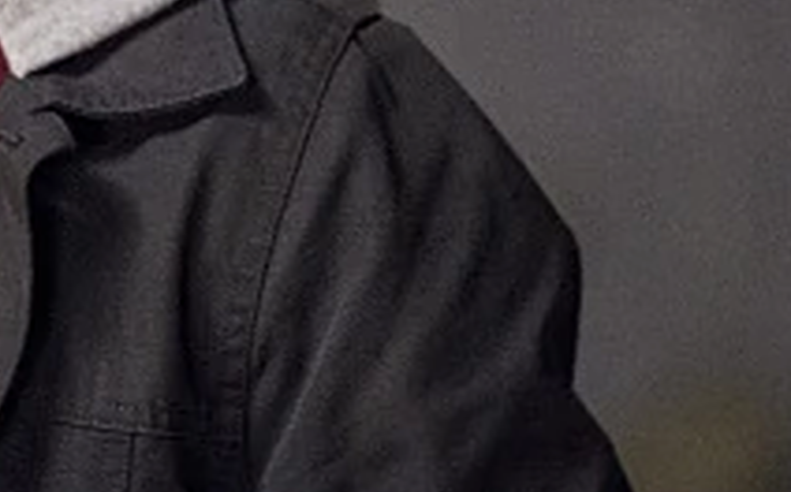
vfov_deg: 1.7
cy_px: -7
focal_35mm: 770
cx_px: -235
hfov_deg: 2.7
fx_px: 16582
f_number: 2.8
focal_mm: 200
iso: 4000
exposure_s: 1/100
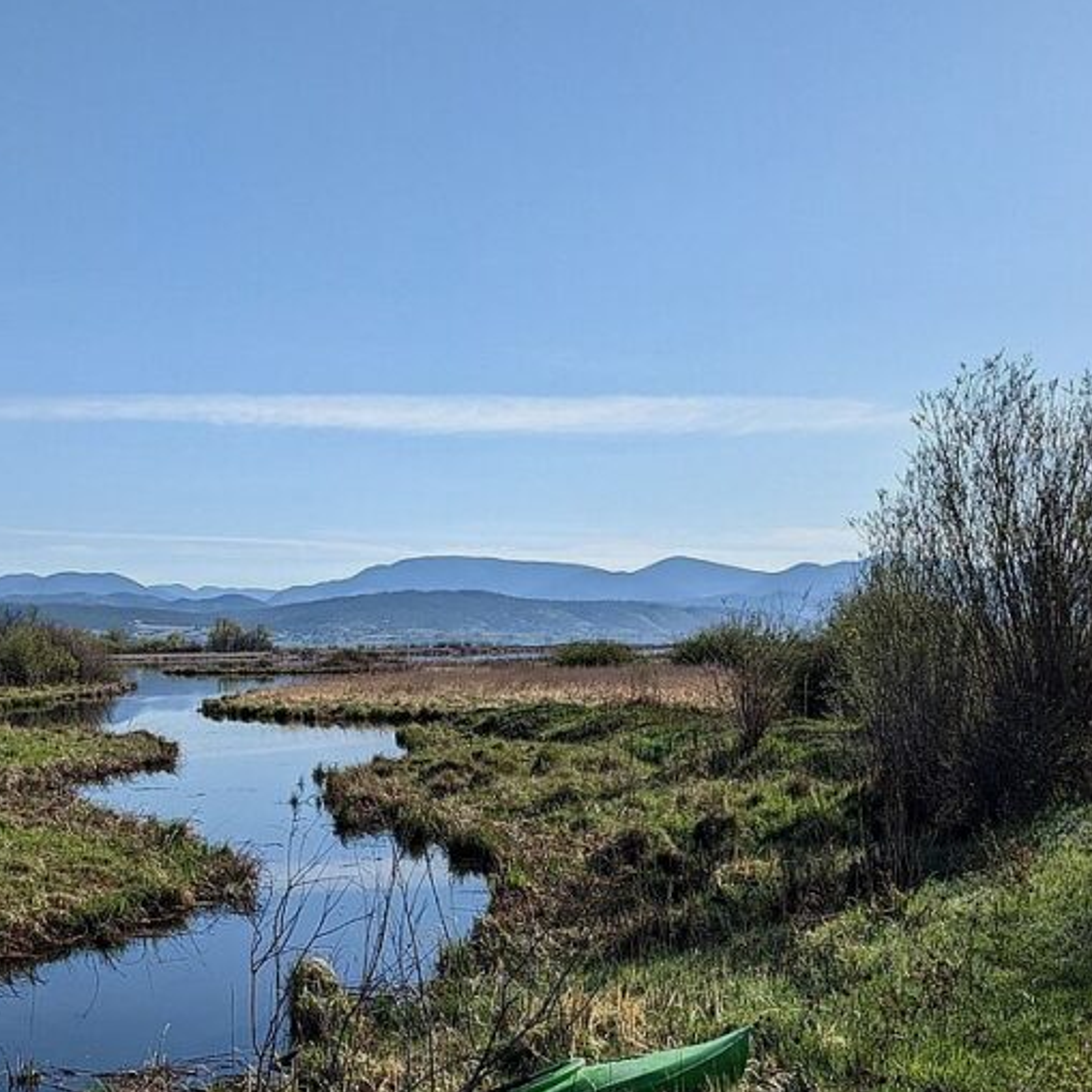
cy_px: 697
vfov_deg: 35.1
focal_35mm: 48
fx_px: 1713
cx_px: 309
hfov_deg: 34.8
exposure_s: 1/5882
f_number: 1.73
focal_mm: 4.38
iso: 65
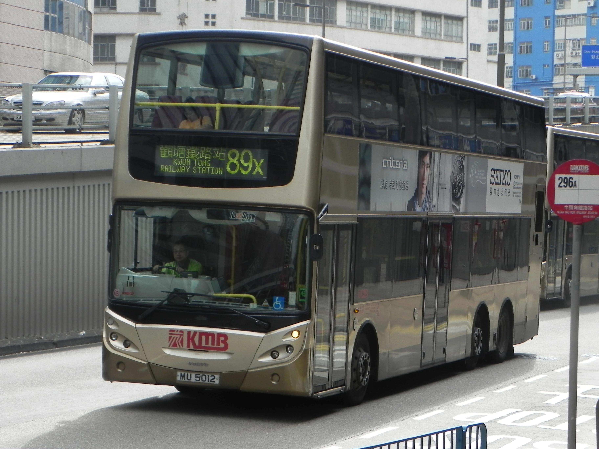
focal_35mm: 105
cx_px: 300
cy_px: 224
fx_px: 1817
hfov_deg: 18.7
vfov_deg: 14.1
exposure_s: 1/570
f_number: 4
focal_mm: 18.8
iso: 160
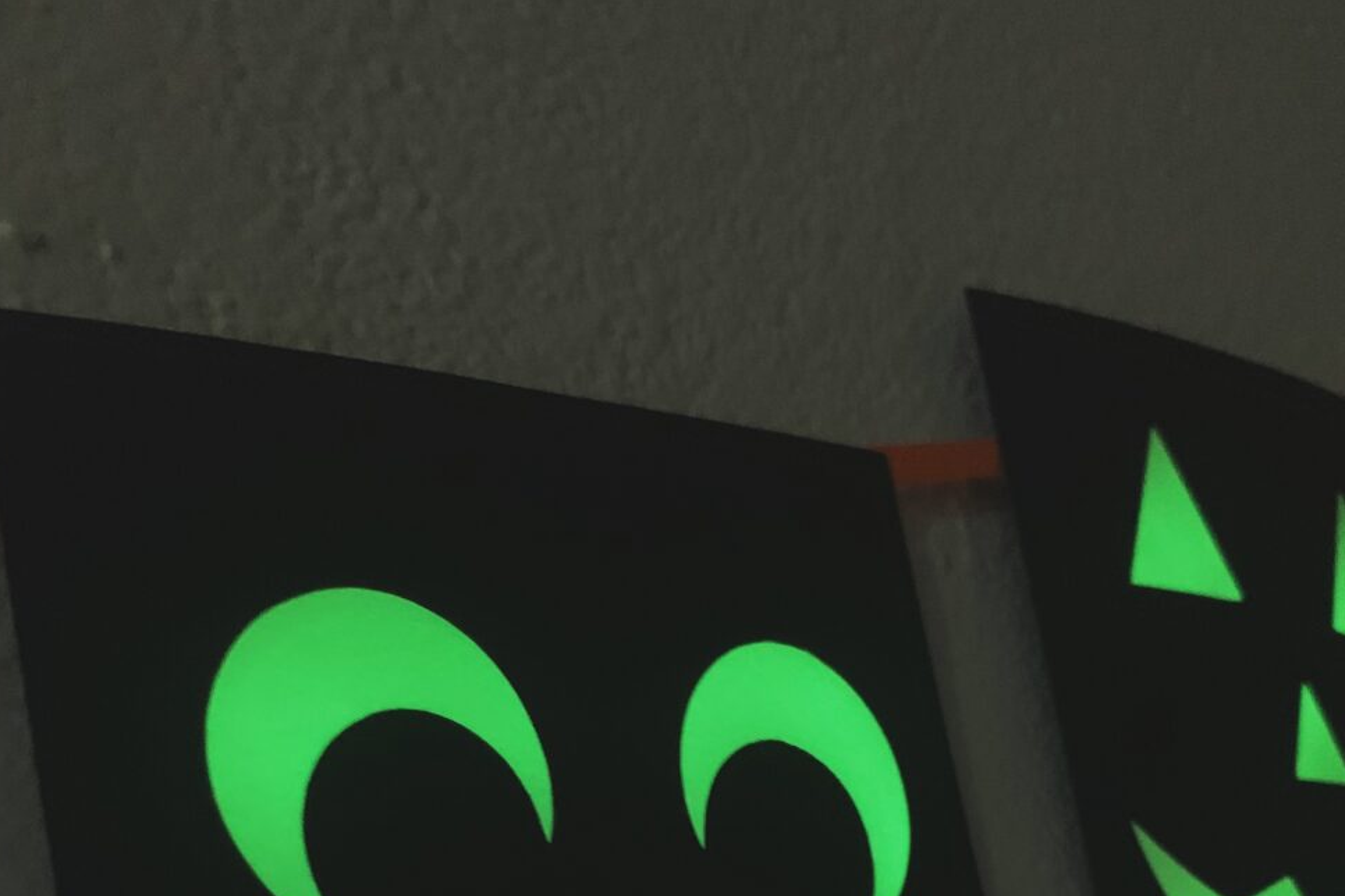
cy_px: 977
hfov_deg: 45.4
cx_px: 677
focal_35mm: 43
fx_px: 1606
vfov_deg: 28.4
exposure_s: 1/15
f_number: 1.8
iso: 1000
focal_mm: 4.25
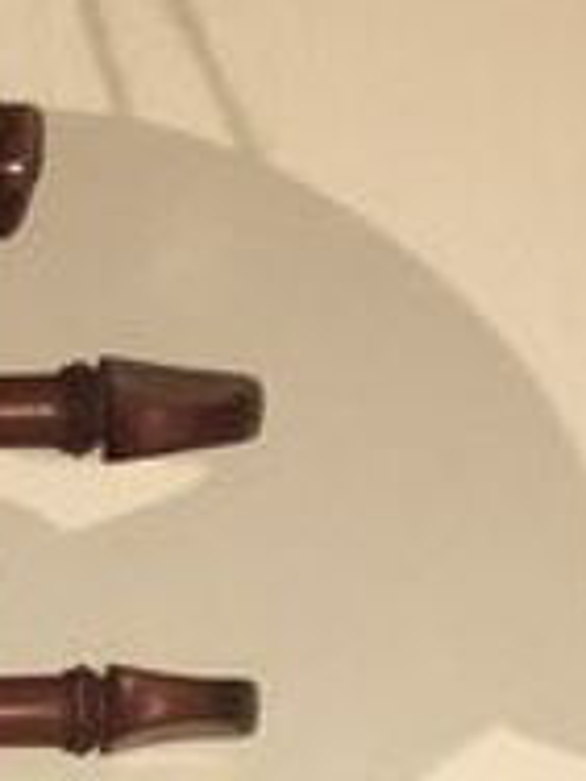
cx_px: -216
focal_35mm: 206
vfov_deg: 8.1
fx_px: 4650
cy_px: 2420
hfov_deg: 7.1
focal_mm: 4.15
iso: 25
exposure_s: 1/30
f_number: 2.2
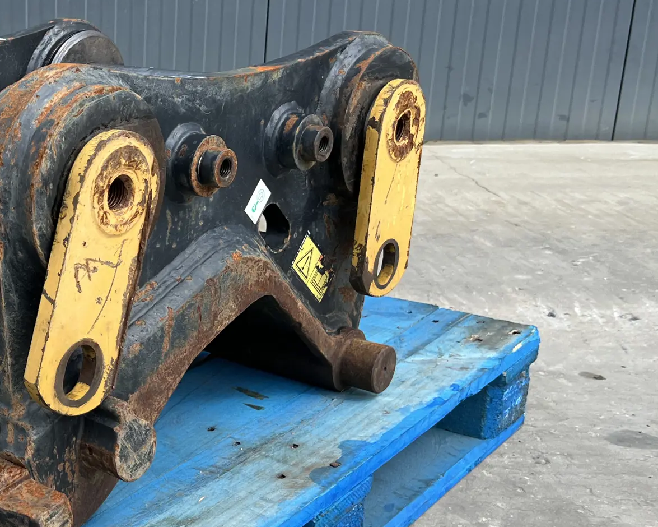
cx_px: -26
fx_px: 1091
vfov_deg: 27.1
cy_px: 322
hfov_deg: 30.7
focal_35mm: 56
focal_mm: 5.7
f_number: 1.5
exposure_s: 1/1280
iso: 50
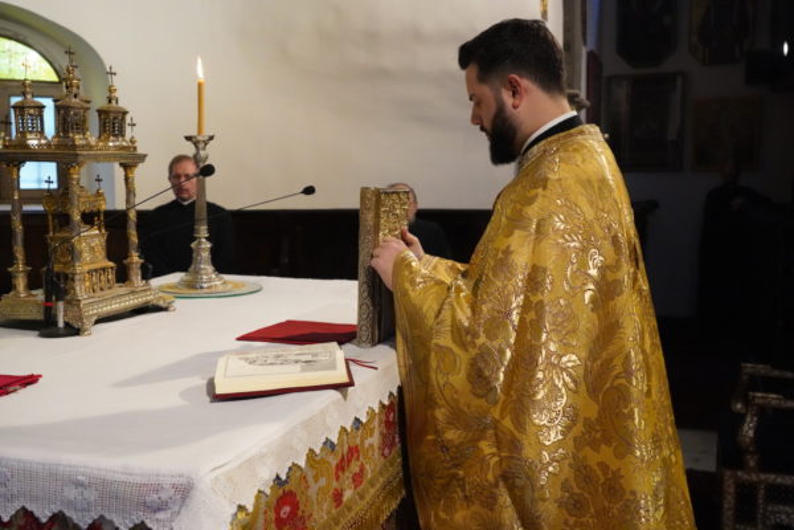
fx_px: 838
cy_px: 265
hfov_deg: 50.7
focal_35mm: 38
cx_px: 397
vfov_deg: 35.1
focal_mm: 38
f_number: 5.6
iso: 16000
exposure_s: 1/320
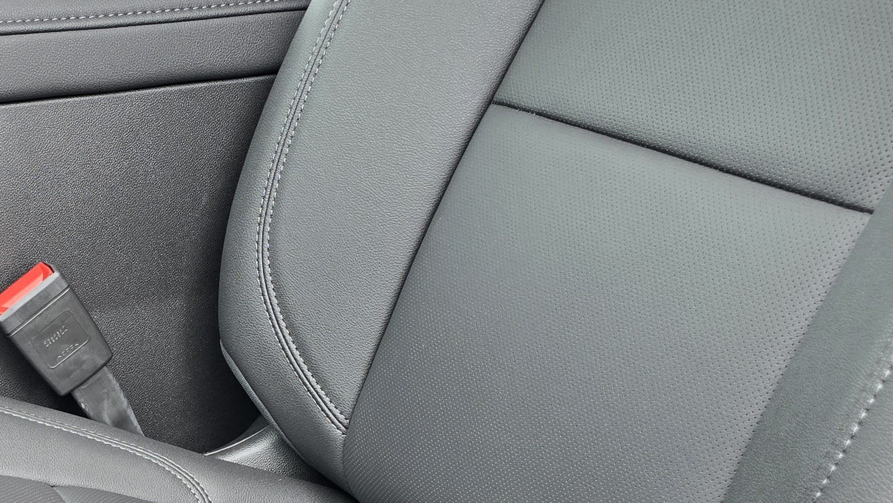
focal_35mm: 63
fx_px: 1492
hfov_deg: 31.6
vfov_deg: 18.4
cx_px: 69
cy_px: 547
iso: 64
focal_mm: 6.3
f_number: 1.7
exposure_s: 1/180
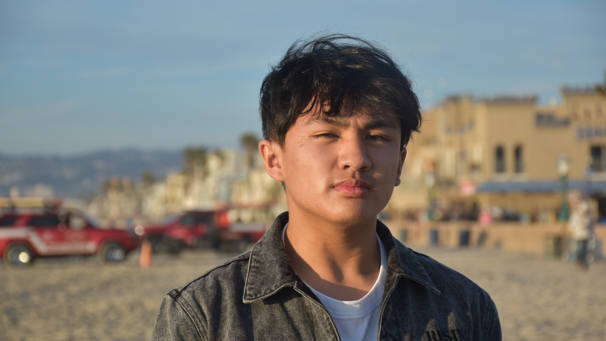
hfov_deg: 16.0
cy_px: 168
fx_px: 2162
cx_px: 305
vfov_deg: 9.0
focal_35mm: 135
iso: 200
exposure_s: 1/640
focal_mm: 85
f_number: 5.6
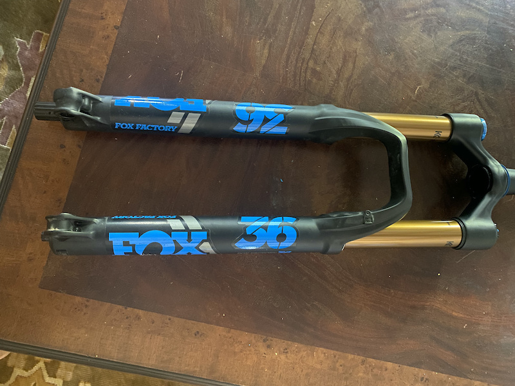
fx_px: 387
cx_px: 258
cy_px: 193
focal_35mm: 26
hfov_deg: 67.3
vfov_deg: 53.1
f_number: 1.8
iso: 500
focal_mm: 4.25
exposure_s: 1/10
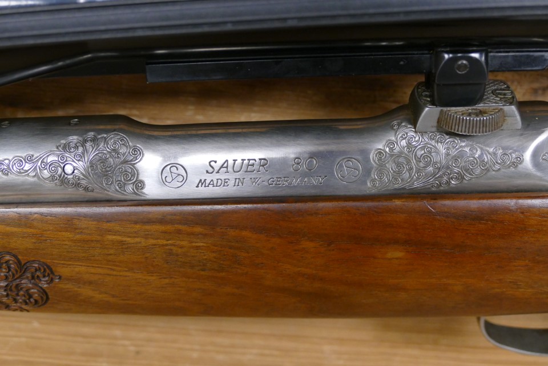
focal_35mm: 52
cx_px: 274
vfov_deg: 26.0
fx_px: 791
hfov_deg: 38.2
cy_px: 183
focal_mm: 19.11
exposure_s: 1/80
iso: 1600
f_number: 3.4
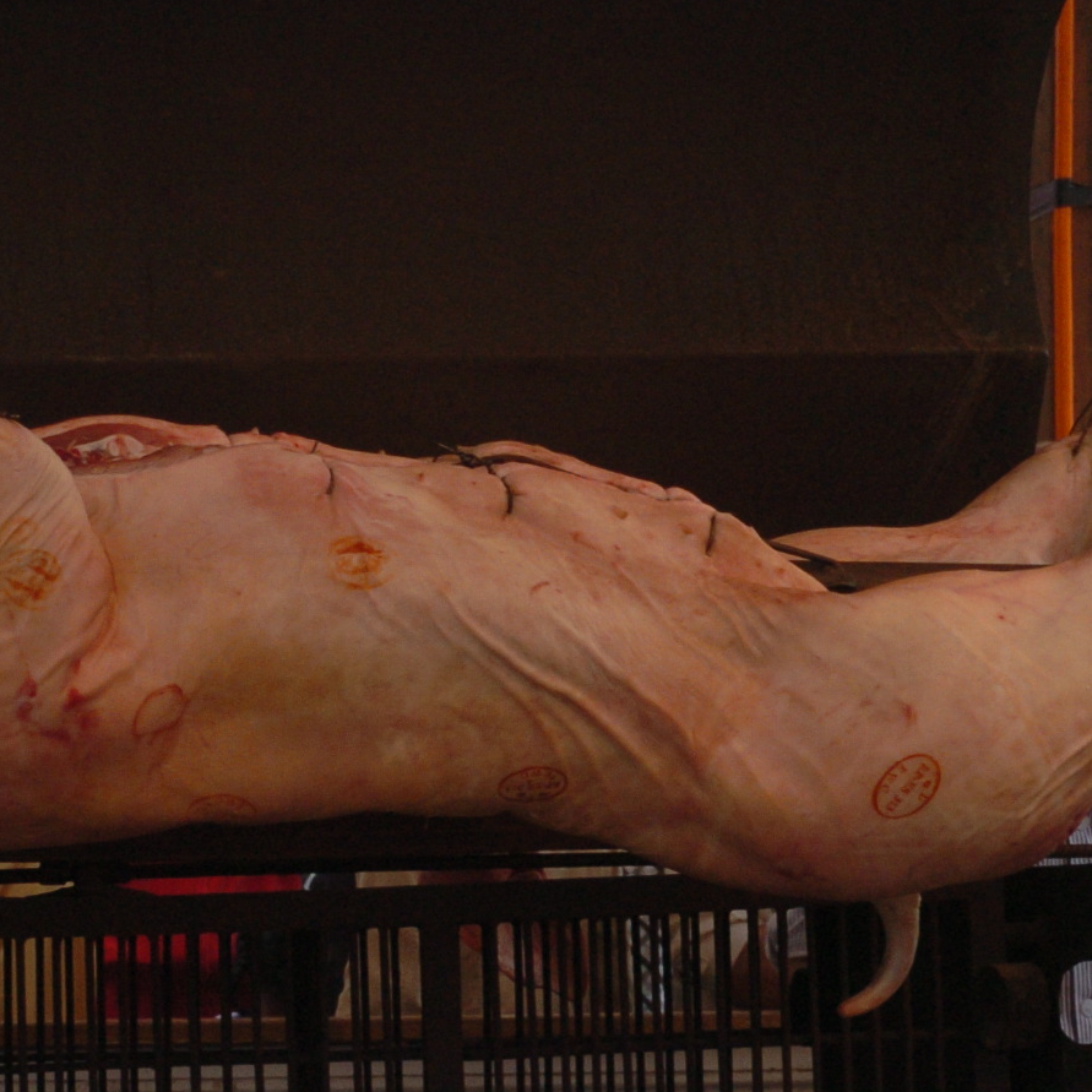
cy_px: 384
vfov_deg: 9.9
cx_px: 681
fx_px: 6282
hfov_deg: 9.9
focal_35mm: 176
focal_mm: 50
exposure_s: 1/60
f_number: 4
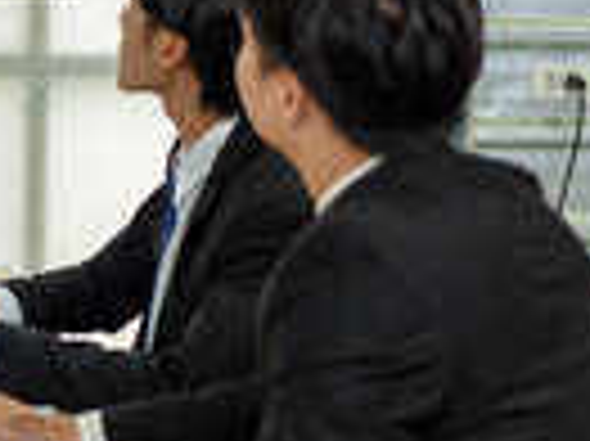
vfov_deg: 9.7
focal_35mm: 152
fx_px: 2588
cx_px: -392
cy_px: 29
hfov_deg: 12.2
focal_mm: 35
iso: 1000
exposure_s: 1/5000
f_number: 1.4
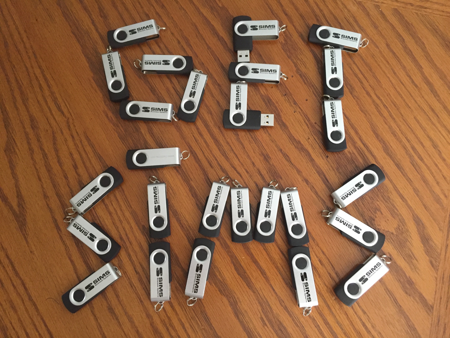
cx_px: 225
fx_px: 377
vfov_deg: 48.2
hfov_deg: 61.7
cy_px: 169
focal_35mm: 29
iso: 250
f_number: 2.2
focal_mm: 4.15
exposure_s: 1/24
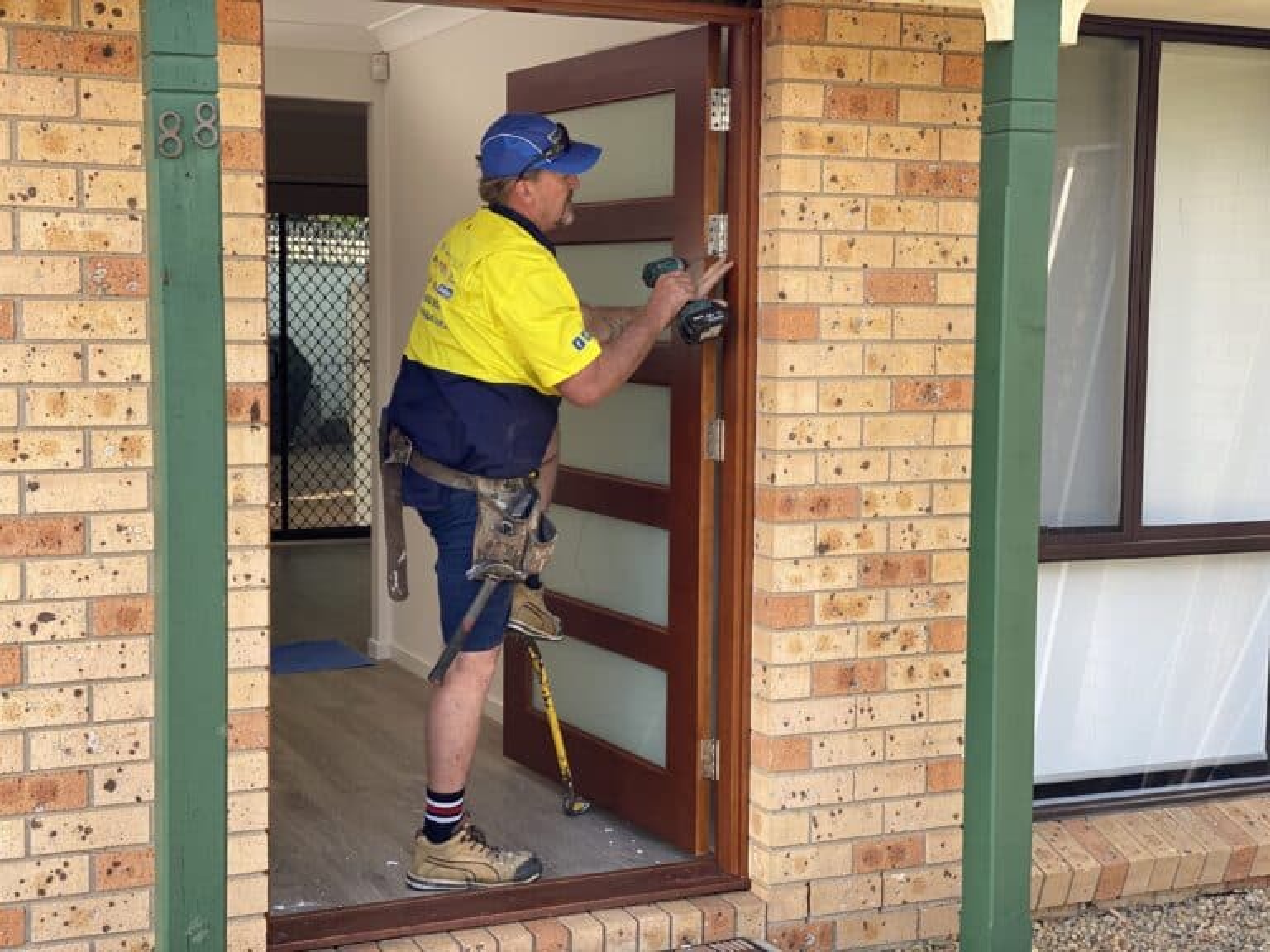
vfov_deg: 28.0
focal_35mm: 52
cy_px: 476
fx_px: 1908
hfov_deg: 36.8
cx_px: 635
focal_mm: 6
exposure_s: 1/122
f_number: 2
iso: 32
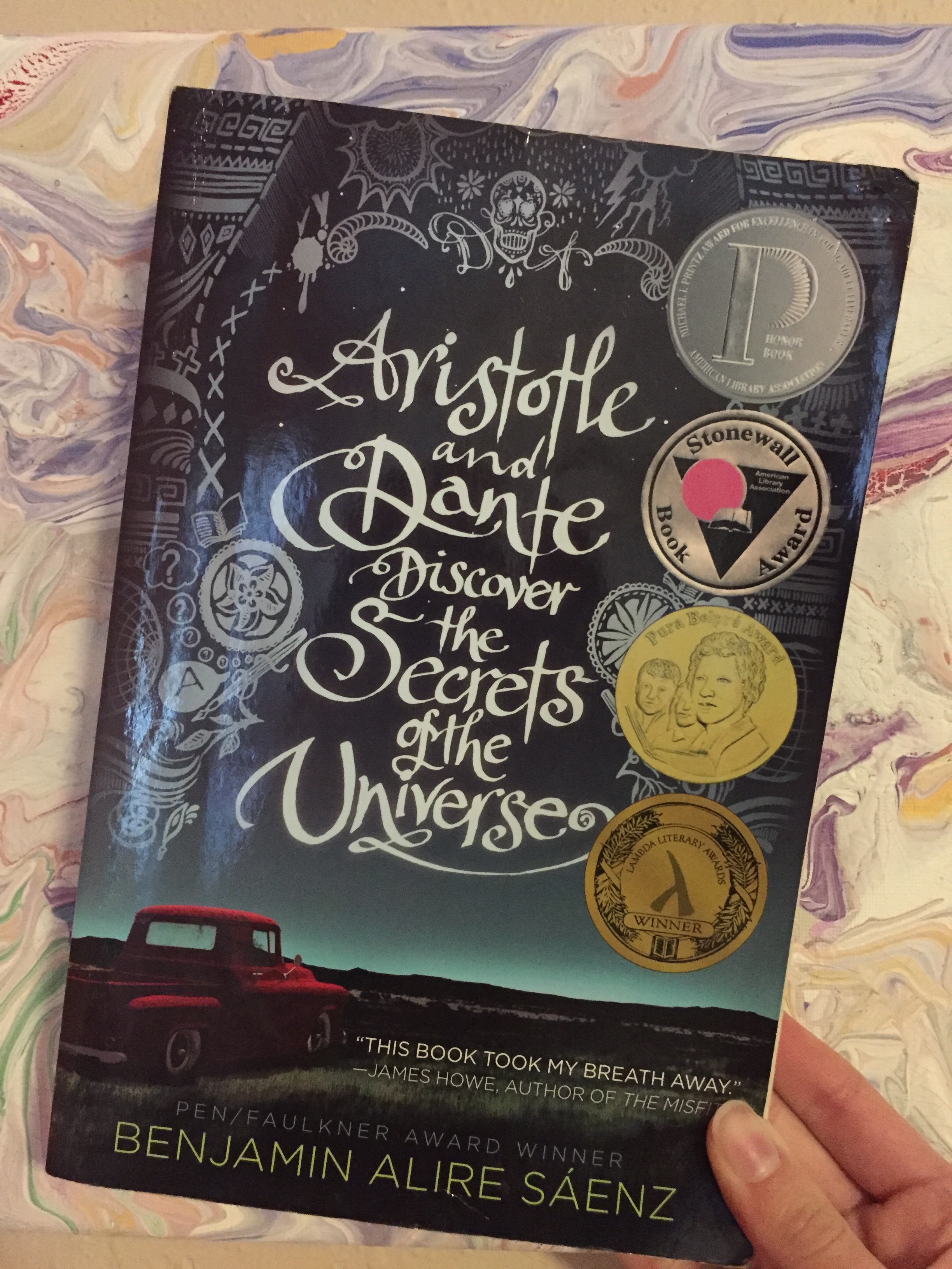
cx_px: 476
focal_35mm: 29
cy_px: 634
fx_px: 1063
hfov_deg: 48.2
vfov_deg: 61.7
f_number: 2.2
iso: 400
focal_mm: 4.15
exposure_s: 1/15
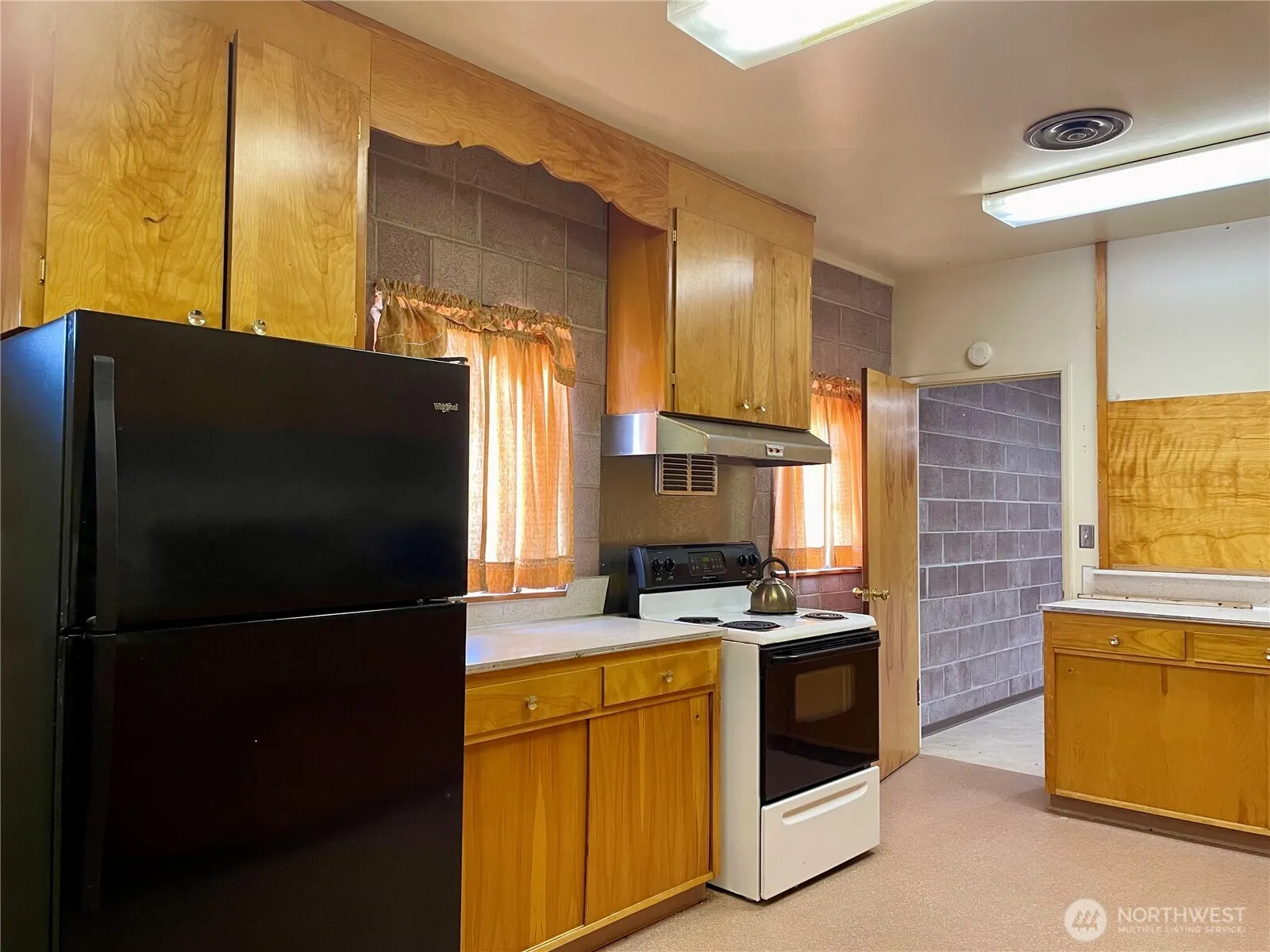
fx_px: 954
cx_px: 635
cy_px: 476
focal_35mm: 26
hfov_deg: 67.3
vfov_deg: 53.1
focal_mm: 4.2
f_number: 1.6
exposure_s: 1/60
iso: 125
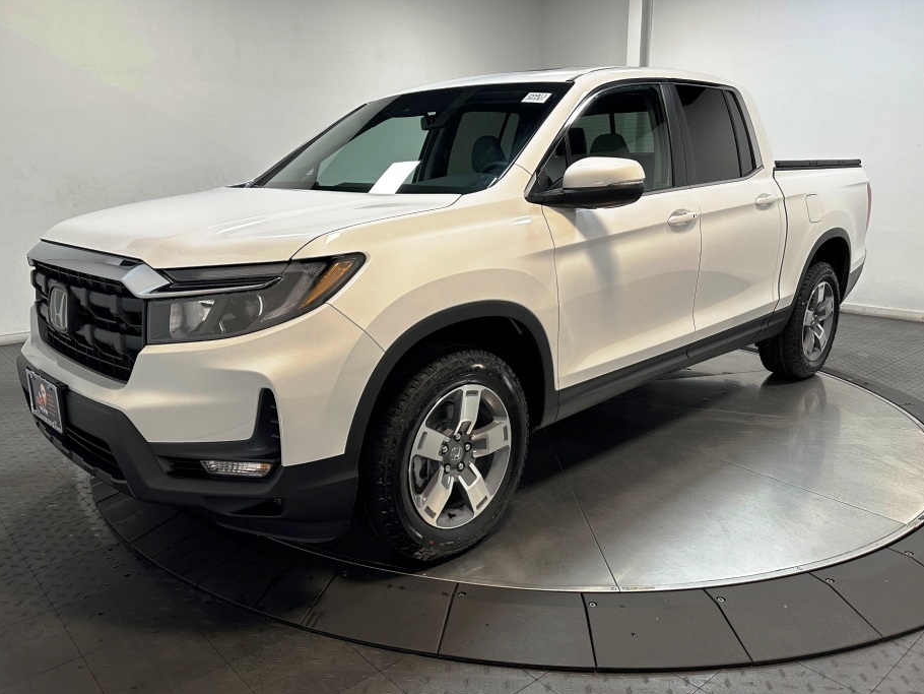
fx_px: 721
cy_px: 339
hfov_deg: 65.3
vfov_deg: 51.4
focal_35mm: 27
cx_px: 436
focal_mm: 6.86
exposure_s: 1/60
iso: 200
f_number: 1.78
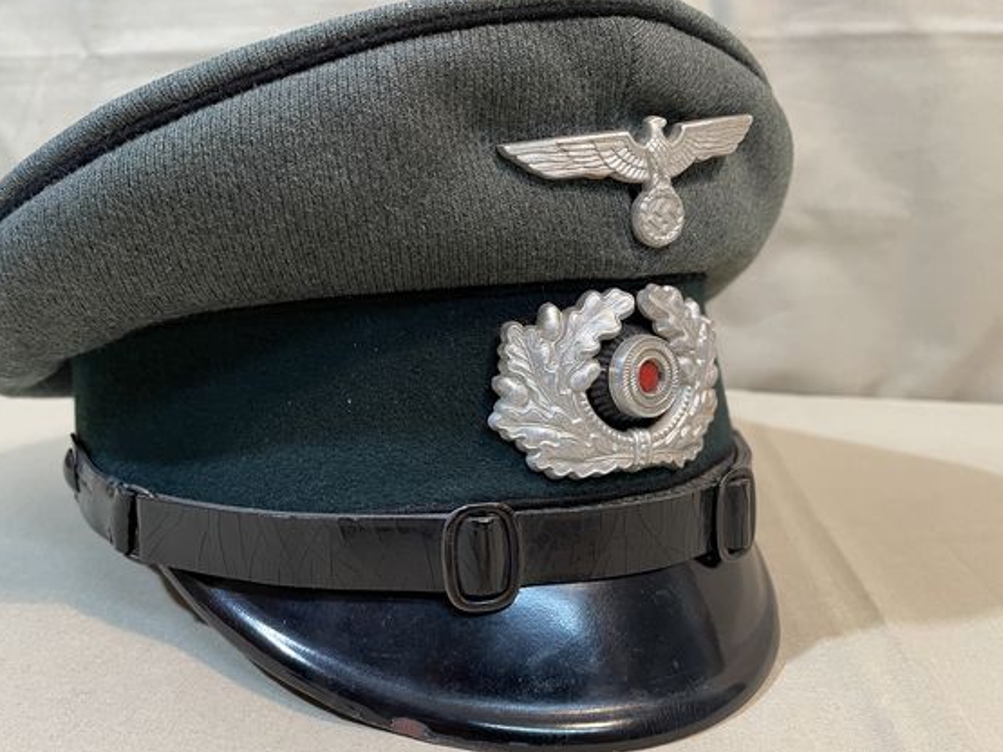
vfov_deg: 46.8
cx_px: 439
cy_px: 358
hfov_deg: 59.8
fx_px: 869
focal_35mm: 30
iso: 160
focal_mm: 4.2
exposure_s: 1/60
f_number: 1.6
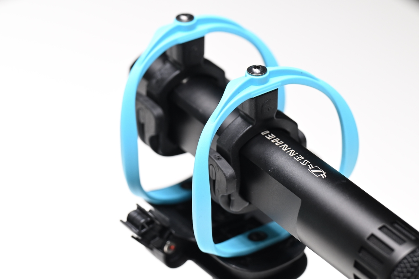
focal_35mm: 187
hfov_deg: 11.0
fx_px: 2176
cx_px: 210
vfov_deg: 7.3
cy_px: 140
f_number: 6.3
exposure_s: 1/100
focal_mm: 125
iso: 800
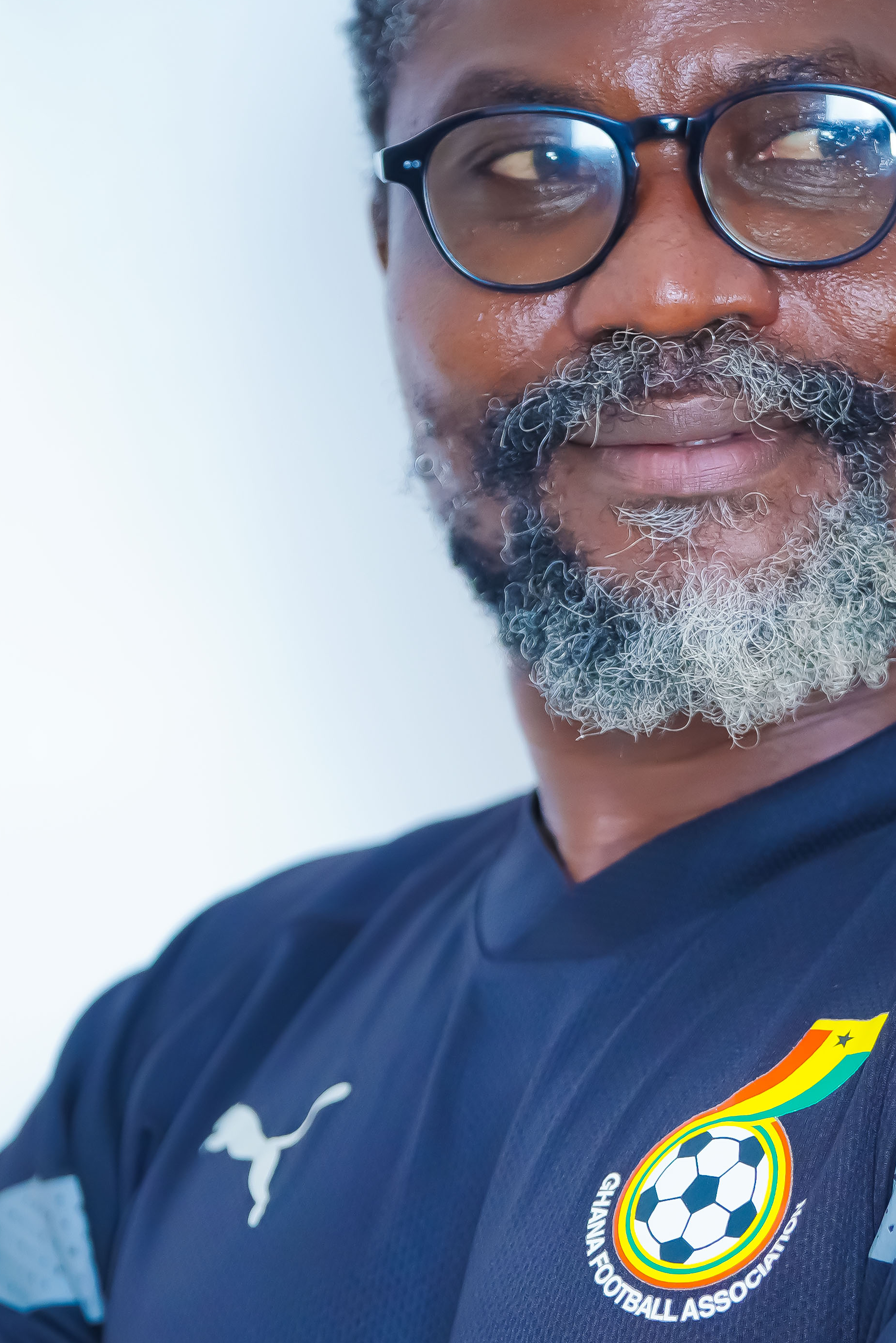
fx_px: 13027
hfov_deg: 3.9
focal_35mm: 349
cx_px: 588
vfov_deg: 5.9
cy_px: 1100
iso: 800
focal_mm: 162
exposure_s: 1/200
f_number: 2.8
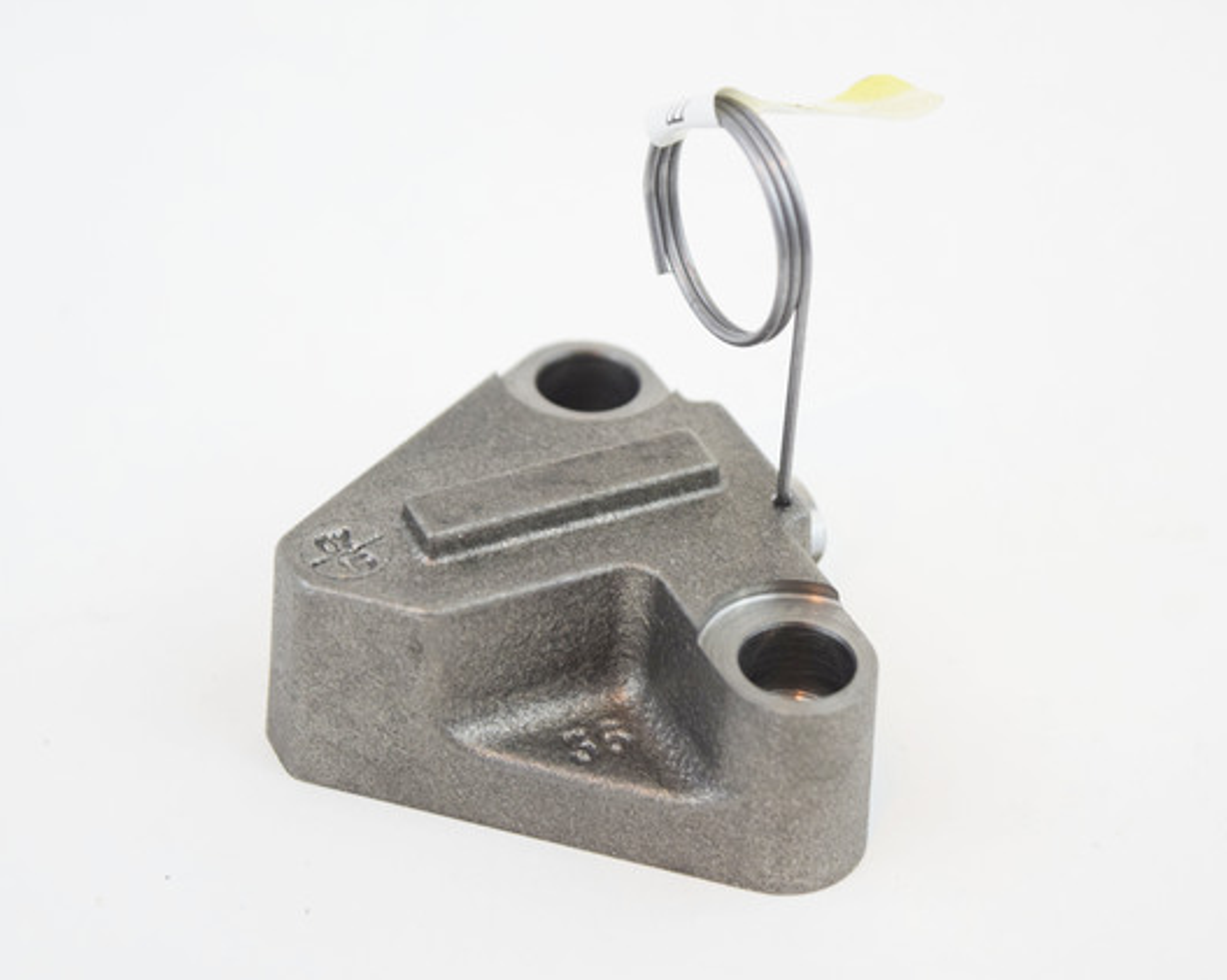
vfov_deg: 17.3
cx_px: 612
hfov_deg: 21.5
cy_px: 495
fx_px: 3230
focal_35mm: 89
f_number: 5.6
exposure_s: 1/60
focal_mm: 52
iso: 1250
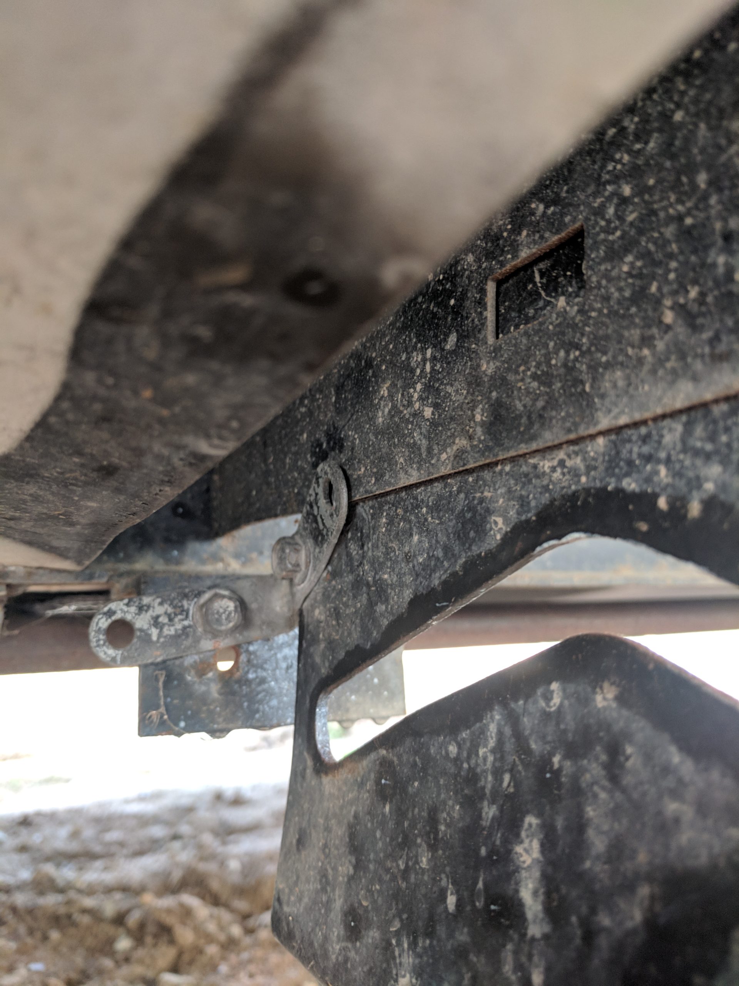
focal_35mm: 26
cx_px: 370
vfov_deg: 67.3
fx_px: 740
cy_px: 493
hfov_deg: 53.1
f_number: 2
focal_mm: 4.67
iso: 227
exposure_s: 1/60
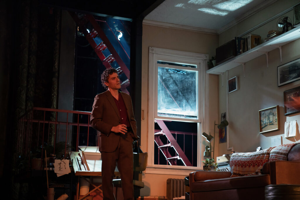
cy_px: 100
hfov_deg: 28.8
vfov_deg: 19.5
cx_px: 150
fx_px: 583
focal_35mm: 70
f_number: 2.8
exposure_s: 1/30
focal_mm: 70
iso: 2500
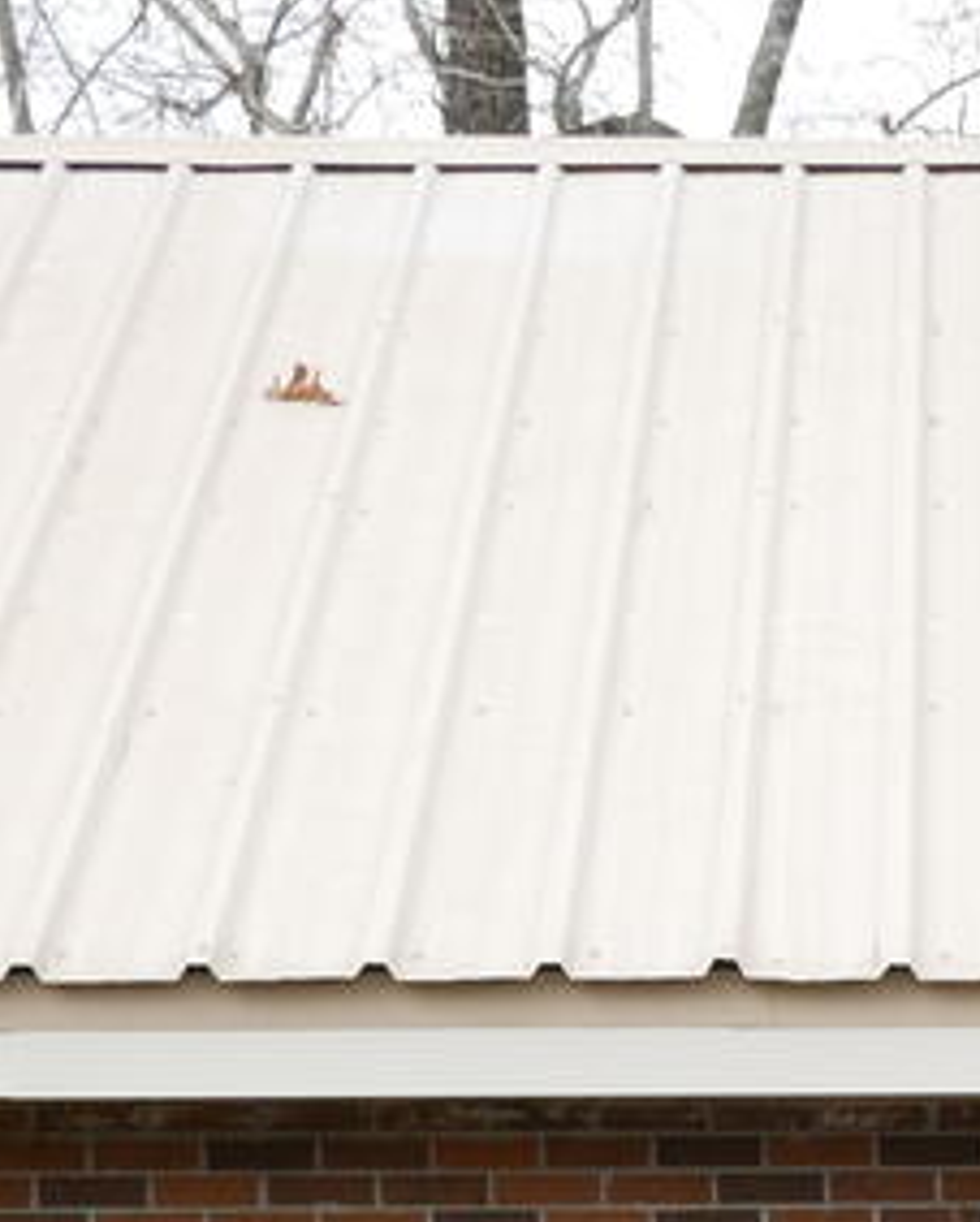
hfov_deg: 7.4
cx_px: 1723
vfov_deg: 9.2
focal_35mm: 203
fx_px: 7348
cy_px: 1963
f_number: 6.3
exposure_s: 1/160
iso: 200
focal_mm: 23
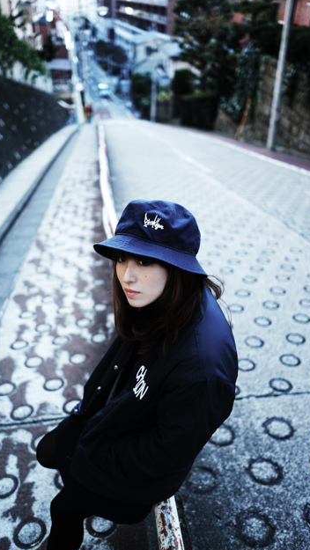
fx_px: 438
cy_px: 275
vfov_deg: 64.3
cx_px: 140
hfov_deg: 38.9
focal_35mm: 30
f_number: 2
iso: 80
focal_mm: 28
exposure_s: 1/100
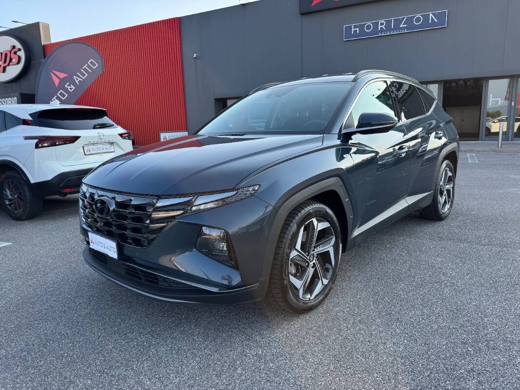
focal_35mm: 24
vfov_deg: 56.8
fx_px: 360
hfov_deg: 71.6
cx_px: 260
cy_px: 195
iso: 80
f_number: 1.78
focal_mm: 6.76
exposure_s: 1/812
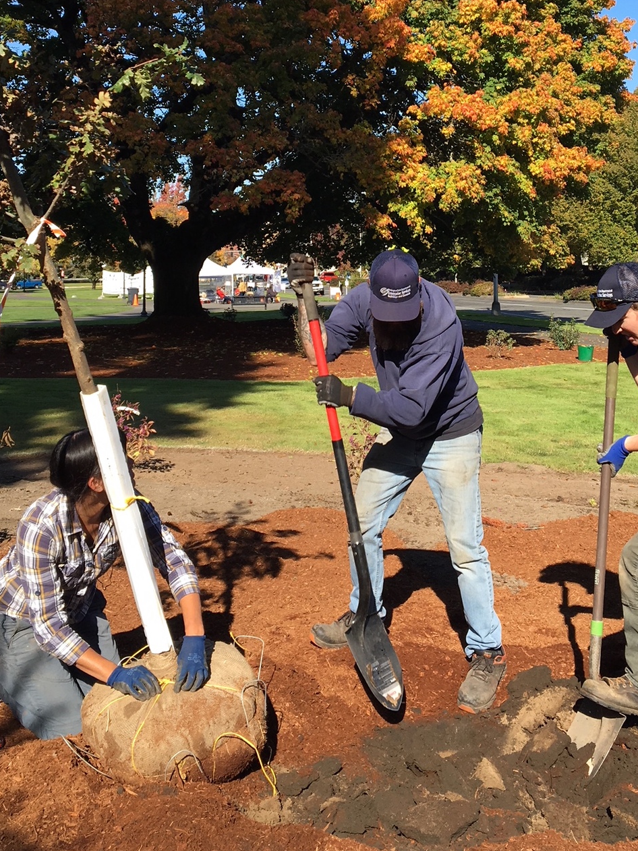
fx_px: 1130
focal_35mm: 46
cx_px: 340
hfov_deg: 31.5
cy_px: 227
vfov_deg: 40.2
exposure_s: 1/927
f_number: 2.2
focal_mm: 4.15
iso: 25
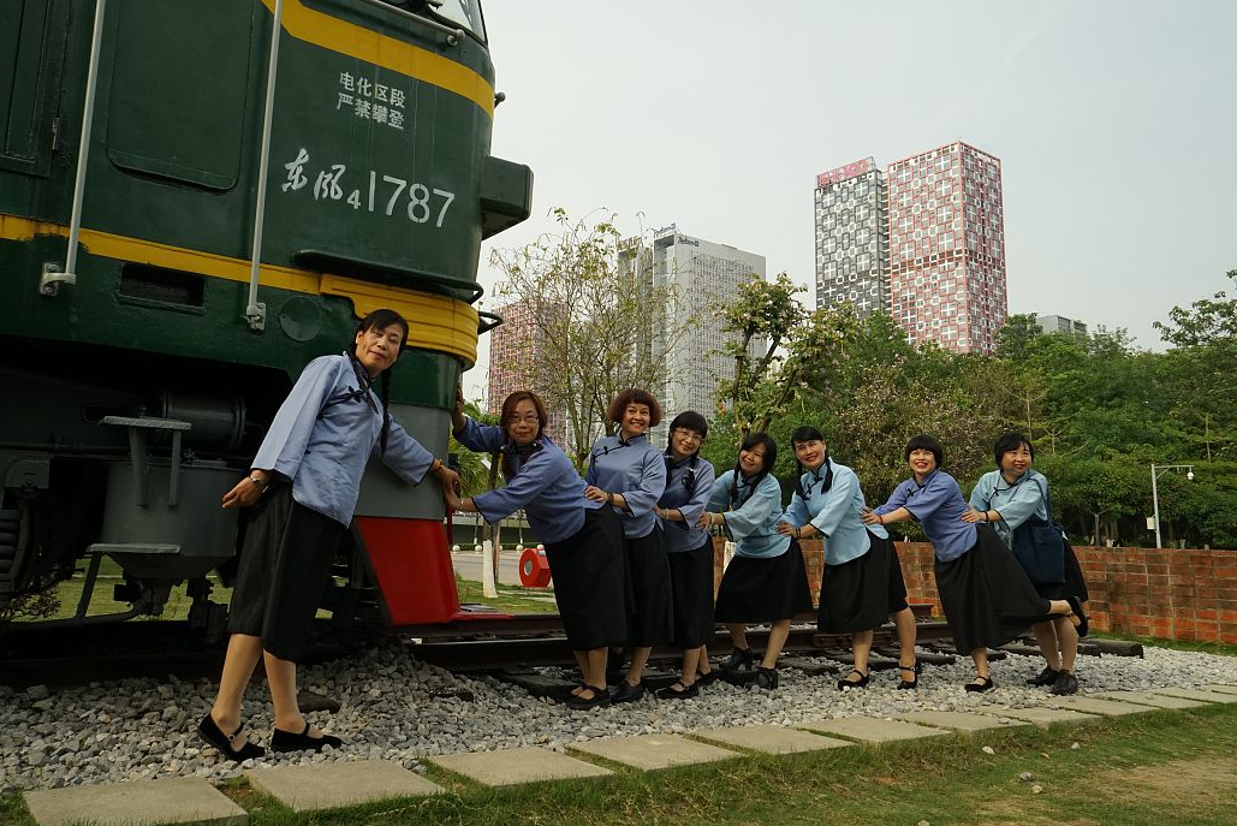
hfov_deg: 65.2
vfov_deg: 46.4
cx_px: 534
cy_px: 388
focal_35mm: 28
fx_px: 962
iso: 1000
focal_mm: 24
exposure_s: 1/800
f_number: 11
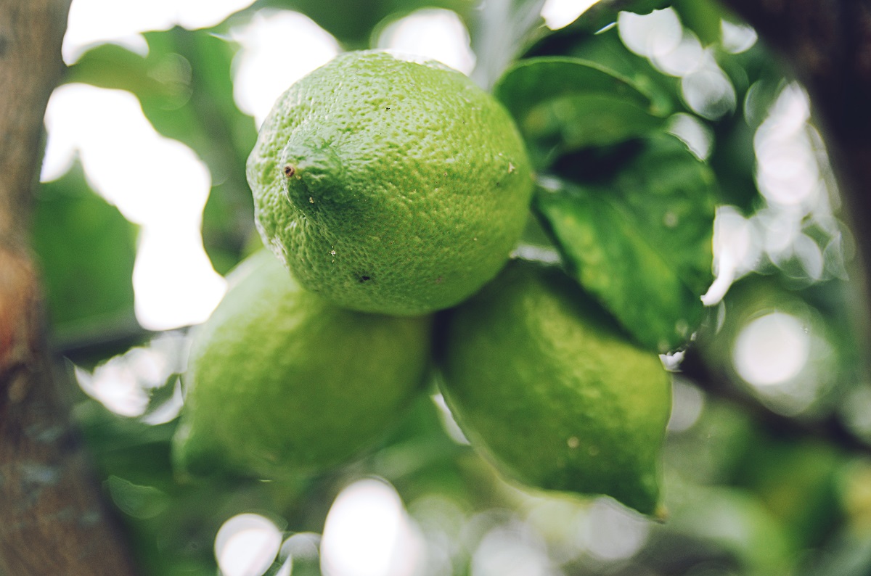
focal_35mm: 60
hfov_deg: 33.5
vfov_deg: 22.5
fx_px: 1448
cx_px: 436
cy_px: 288
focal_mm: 40
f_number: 2.8
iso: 160
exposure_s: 1/320
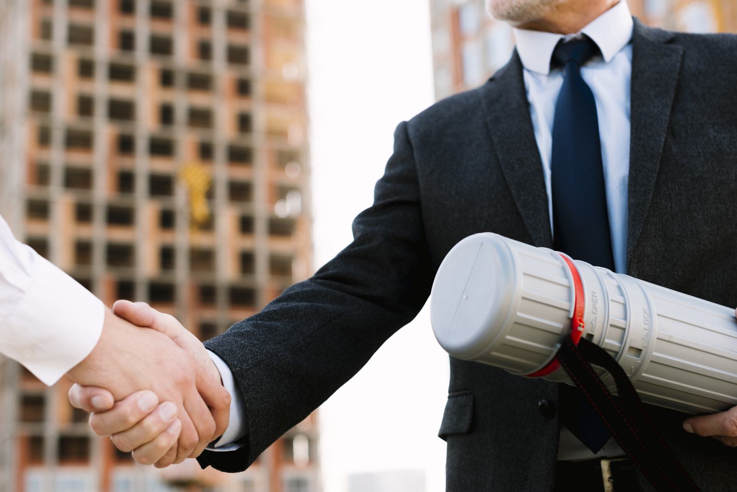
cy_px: 265
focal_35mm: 57
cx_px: 355
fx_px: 1167
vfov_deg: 23.8
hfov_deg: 35.0
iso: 160
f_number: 3.5
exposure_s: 1/200
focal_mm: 50
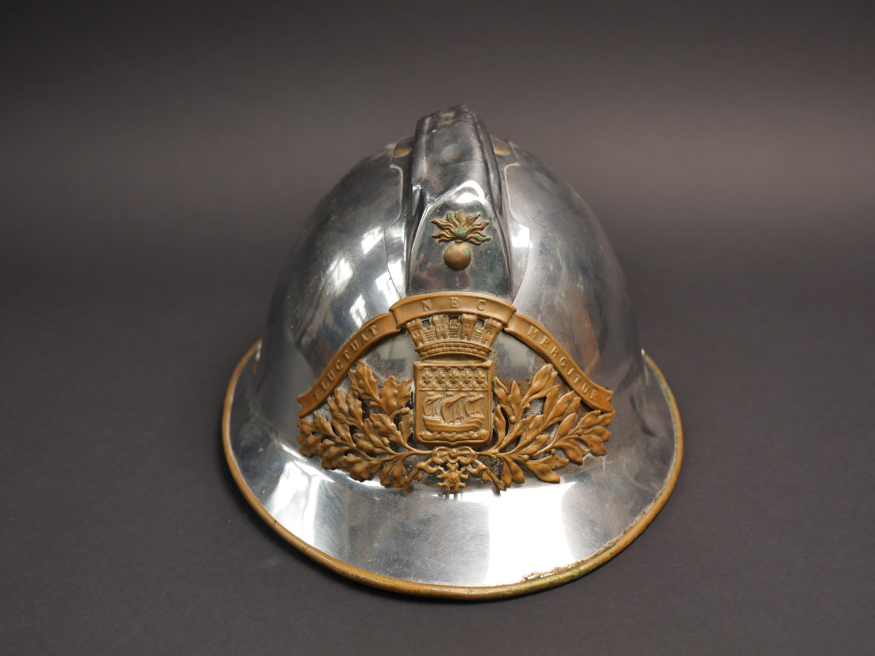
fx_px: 1163
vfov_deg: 31.5
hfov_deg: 41.2
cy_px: 328
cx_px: 438
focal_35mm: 46
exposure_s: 1/125
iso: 200
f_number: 3.2
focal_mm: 23
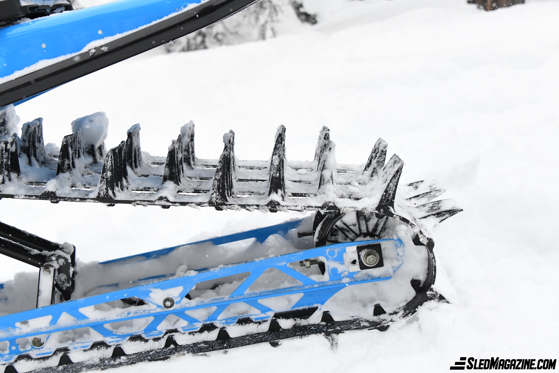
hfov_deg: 34.5
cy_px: 186
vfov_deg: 23.4
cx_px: 280
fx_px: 901
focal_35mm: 58
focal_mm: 58
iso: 3200
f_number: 8
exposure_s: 1/1600
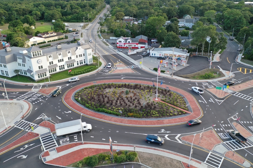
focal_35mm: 29
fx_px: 204
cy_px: 84
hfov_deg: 63.7
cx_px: 128
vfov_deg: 44.9
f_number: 2.8
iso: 100
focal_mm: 10.26
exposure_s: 1/20
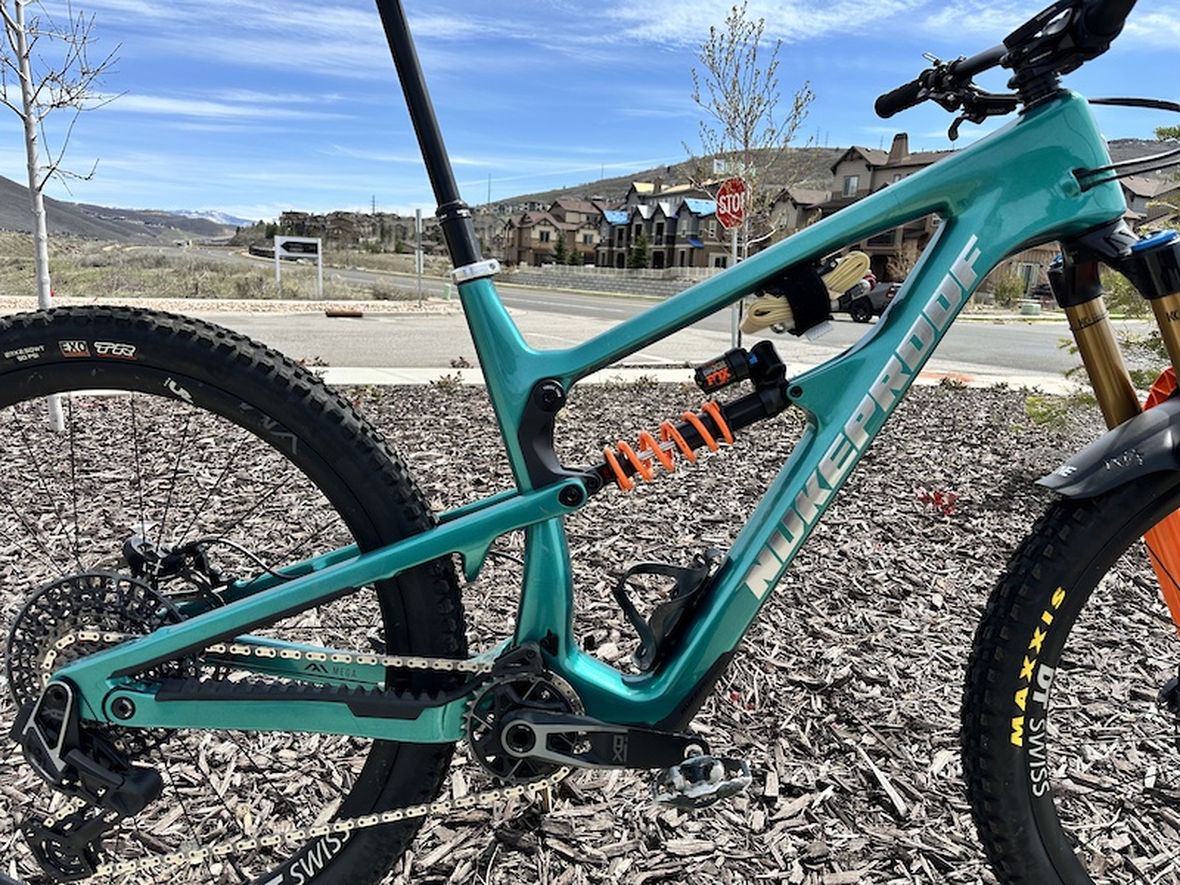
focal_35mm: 24
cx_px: 590
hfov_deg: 71.6
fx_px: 818
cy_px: 442
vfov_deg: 56.8
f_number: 1.78
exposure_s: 1/3058
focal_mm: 6.86
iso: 80
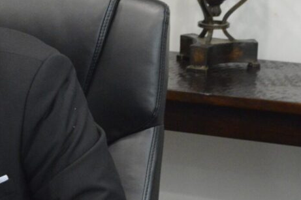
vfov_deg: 8.0
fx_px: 1438
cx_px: -74
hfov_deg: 11.7
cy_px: 76
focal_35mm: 172
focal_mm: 62
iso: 6400
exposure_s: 1/50
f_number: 11
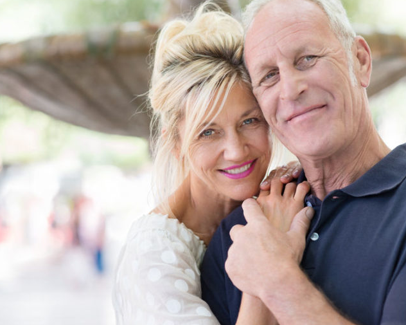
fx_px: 1165
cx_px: 209
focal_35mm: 97
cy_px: 161
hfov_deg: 19.8
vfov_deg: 15.9
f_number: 2.8
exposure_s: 1/160
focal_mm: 85
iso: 250
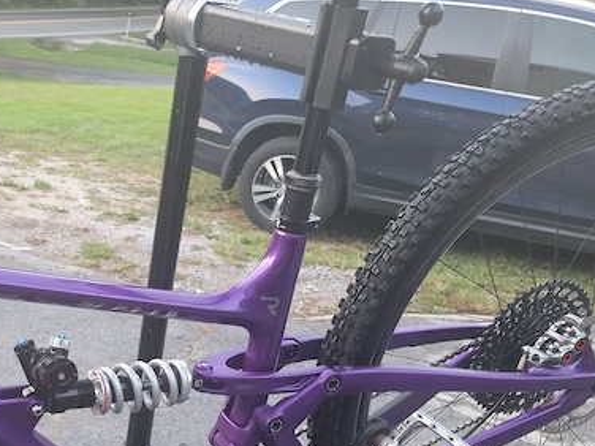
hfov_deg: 36.8
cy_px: 373
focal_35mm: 49
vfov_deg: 28.9
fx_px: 842
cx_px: 78
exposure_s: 1/120
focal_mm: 6.4
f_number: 1.8
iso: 640
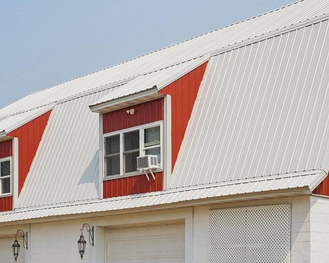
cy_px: 149
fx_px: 672
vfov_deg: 22.1
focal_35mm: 69
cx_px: 212
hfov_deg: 27.4
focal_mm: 35
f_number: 8
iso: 100
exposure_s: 1/500
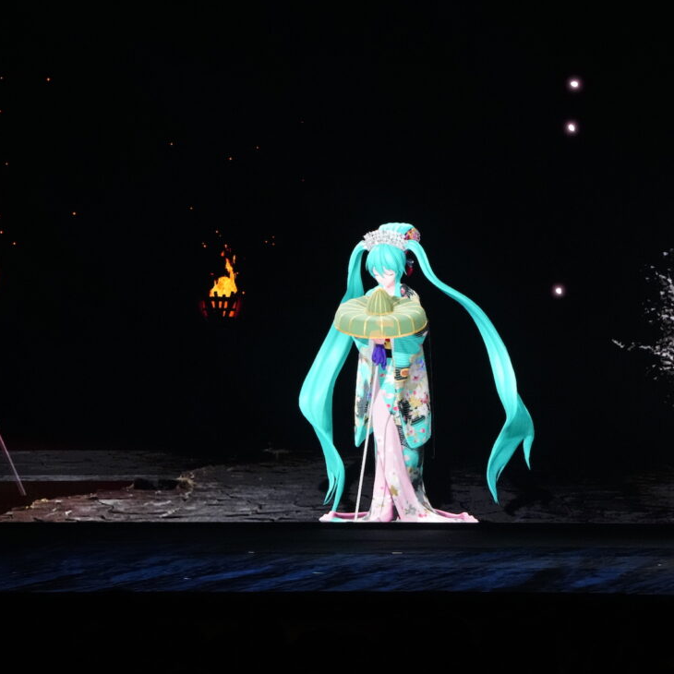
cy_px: 226
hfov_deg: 6.7
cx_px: 674
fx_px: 5749
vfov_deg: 6.7
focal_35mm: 261
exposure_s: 1/125
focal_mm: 146
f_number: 5.6
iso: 3200
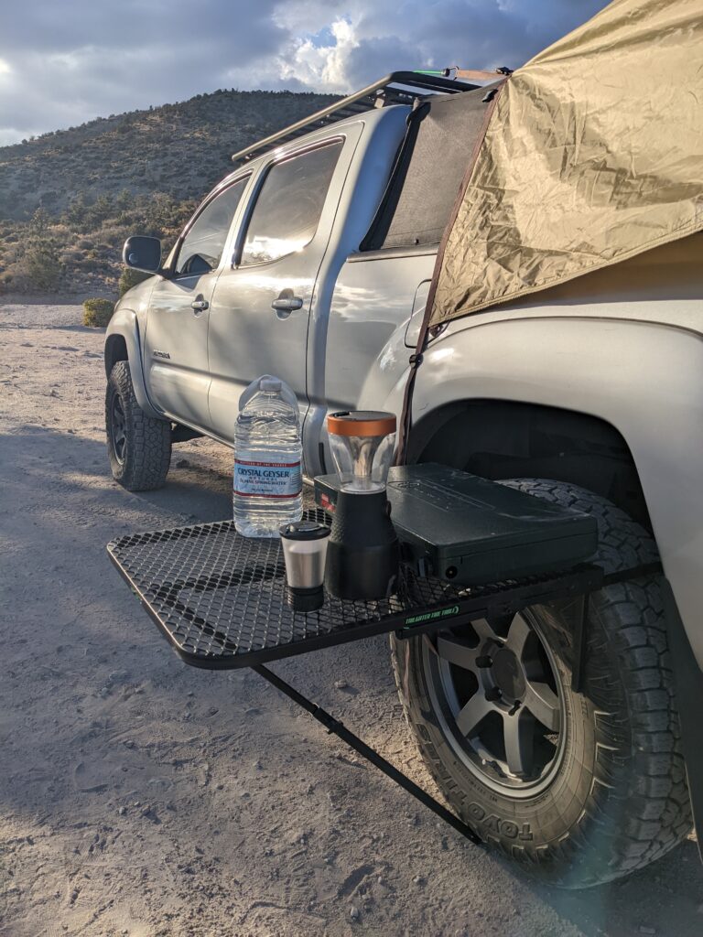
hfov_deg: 51.4
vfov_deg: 65.3
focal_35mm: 27
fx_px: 731
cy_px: 468
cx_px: 352
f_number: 1.73
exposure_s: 1/3344
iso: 49
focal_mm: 4.38
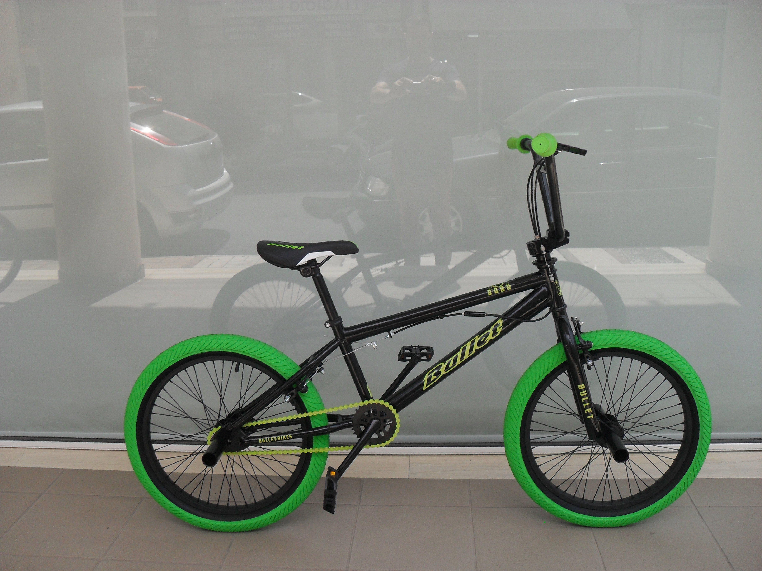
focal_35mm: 35
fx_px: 770
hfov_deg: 52.6
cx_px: 381
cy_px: 286
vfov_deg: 40.7
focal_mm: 6.2
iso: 100
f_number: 8.9
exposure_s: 1/60
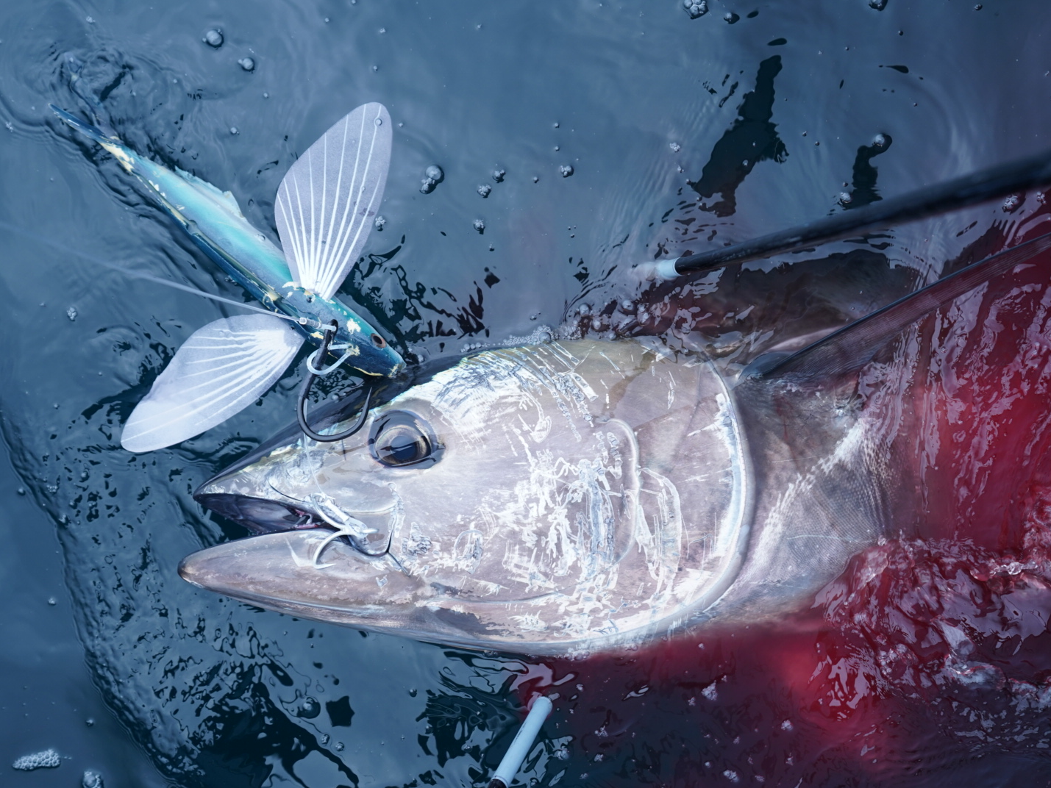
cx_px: 460
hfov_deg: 50.0
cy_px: 393
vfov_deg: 38.7
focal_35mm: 37
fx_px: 1123
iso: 500
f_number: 3.5
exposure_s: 1/500
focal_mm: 34
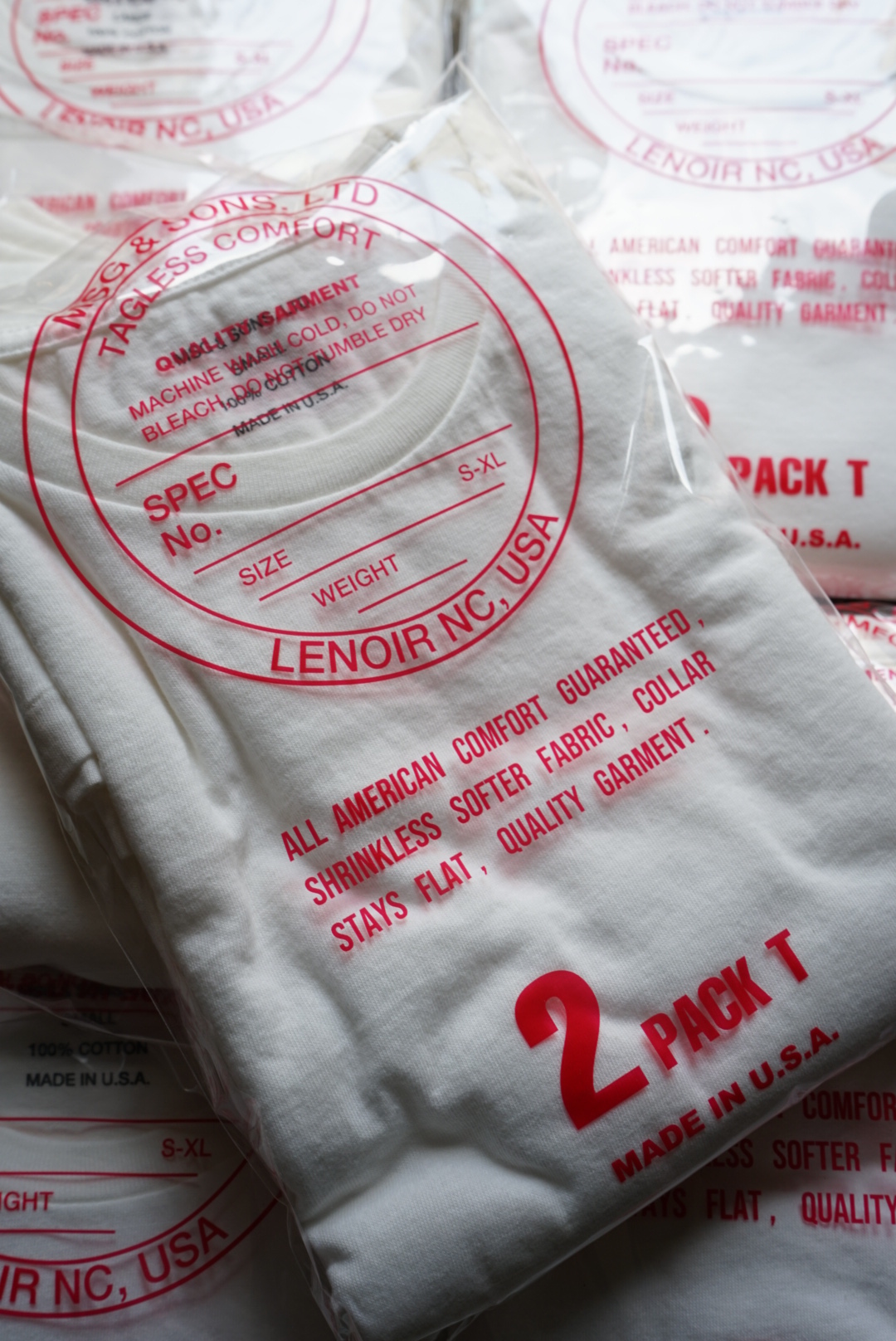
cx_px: 448
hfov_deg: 37.9
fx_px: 1304
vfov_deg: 54.4
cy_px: 670
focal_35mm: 35
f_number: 7.1
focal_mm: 35
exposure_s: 1/50
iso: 250
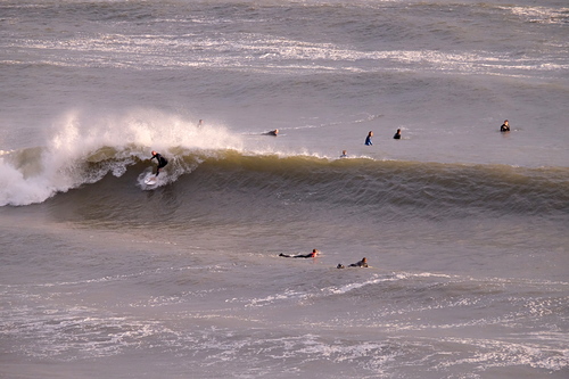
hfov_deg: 6.0
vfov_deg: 4.0
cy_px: 190
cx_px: 284
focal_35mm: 345
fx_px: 5451
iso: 1250
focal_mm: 230
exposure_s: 1/1000
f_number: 6.7
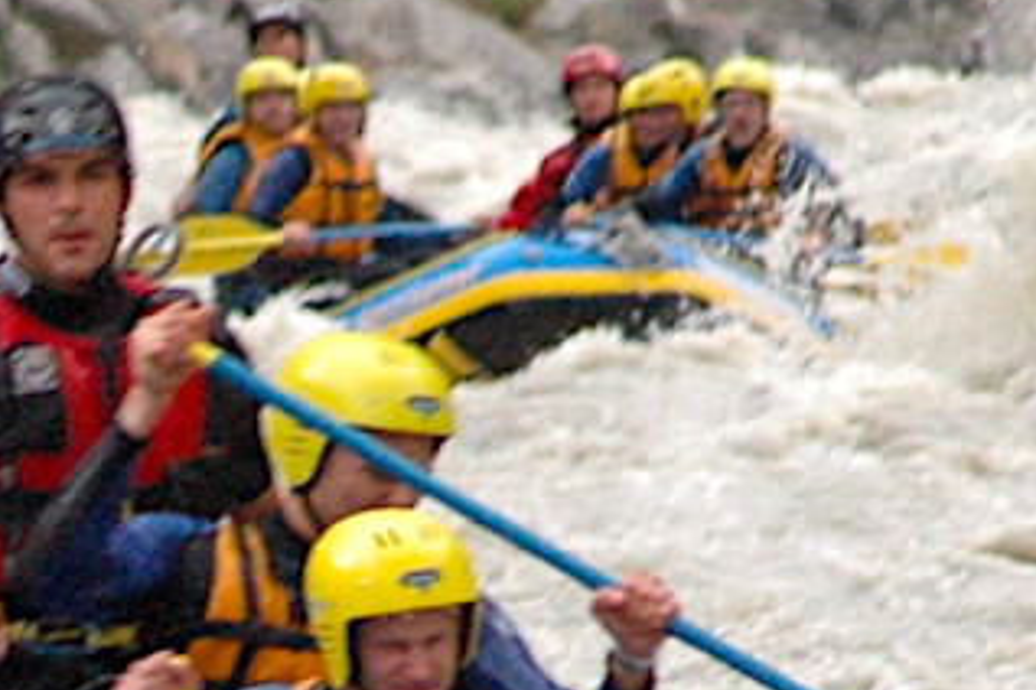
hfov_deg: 1.2
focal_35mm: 1694
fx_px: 48746
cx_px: -296
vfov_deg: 0.8
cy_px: 973
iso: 1250
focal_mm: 240
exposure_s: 1/200
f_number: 8
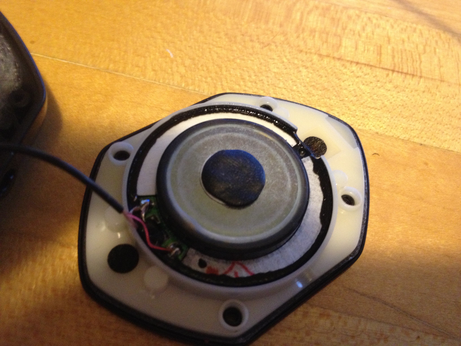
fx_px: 466
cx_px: 230
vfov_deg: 40.7
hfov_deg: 52.6
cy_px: 173
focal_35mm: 35
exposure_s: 1/17
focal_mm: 4.28
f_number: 2.4
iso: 400
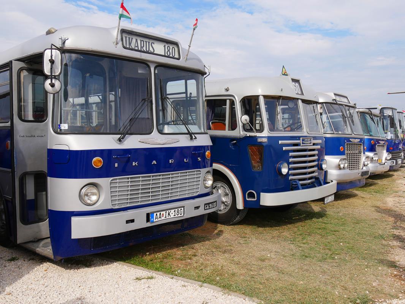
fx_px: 398
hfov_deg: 53.9
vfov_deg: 41.8
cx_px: 202
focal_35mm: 34
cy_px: 152
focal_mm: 17
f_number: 8
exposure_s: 1/400
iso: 200
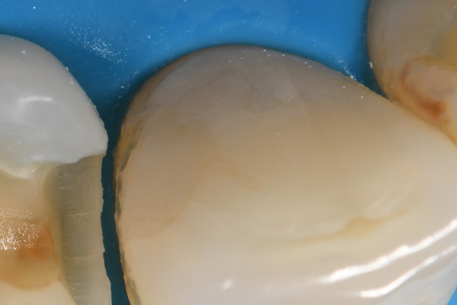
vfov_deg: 3.8
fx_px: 4557
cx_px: -12
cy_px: 249
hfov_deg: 5.7
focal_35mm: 359
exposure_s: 1/160
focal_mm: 105
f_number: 32
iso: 200
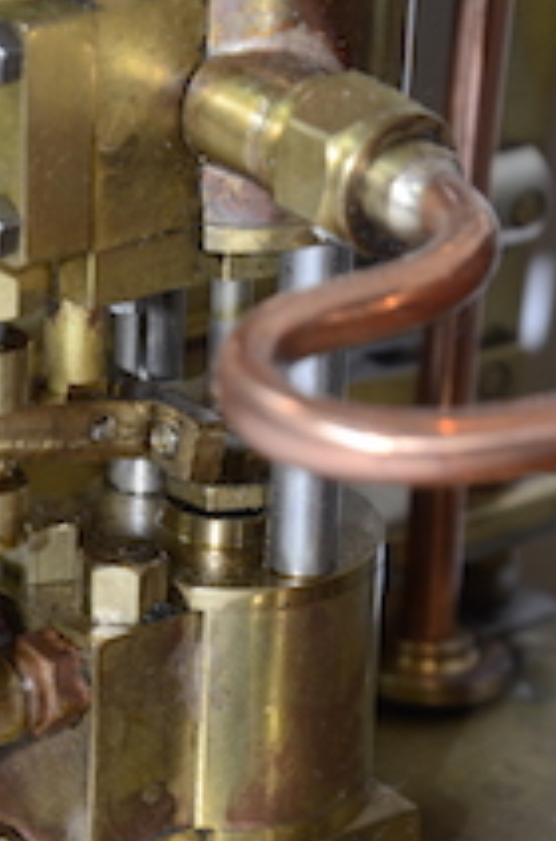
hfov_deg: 4.5
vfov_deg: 6.8
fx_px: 7064
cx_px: 87
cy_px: 452
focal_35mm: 303
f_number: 13
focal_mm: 105
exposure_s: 1/60
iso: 800
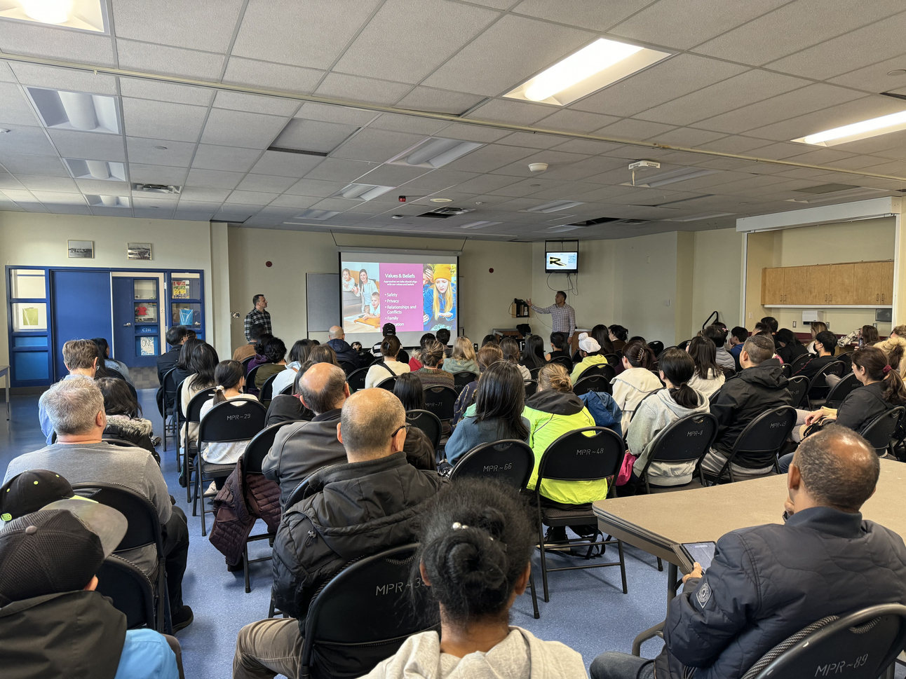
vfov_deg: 56.8
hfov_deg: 71.6
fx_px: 628
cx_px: 453
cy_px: 340
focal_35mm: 24
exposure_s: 1/60
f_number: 1.78
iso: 250
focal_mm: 6.76
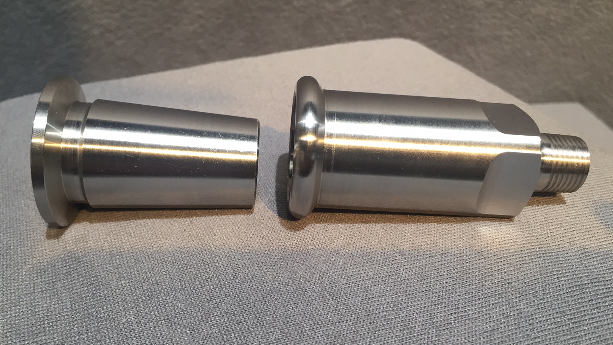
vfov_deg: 36.6
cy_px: 194
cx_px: 308
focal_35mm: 32
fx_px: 520
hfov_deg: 61.0
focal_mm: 4.15
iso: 32
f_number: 2.2
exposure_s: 1/30
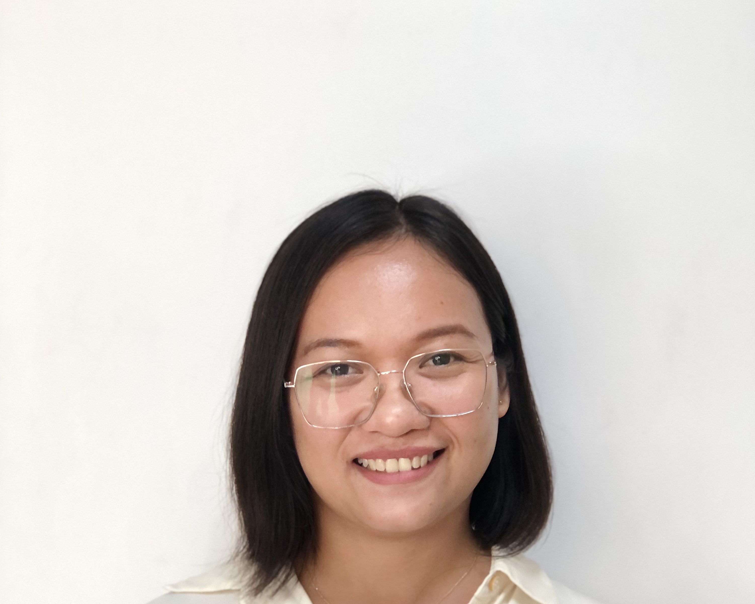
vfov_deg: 20.2
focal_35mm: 75
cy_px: 492
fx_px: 1676
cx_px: 381
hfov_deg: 25.4
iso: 160
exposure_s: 1/30
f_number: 2.8
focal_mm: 6.6
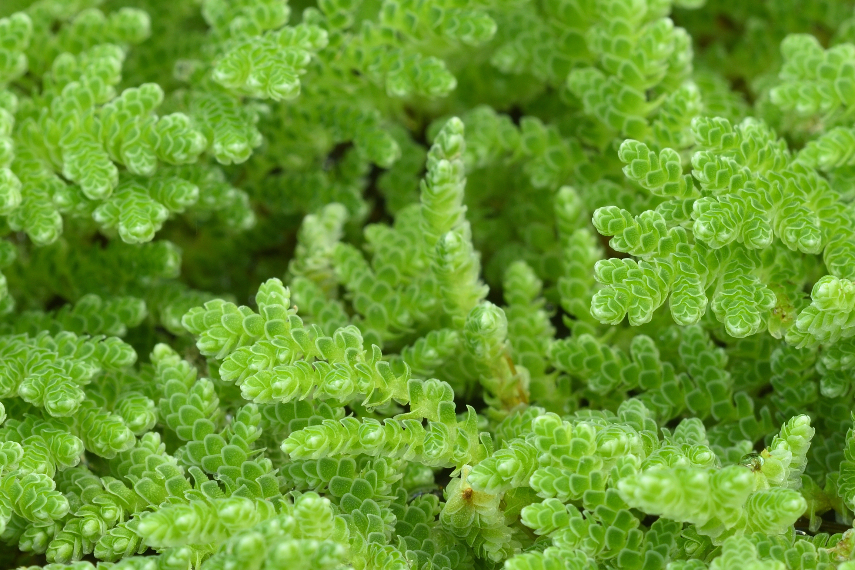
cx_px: 571
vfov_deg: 2.6
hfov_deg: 3.9
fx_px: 12397
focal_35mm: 522
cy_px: 242
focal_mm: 200
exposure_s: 1/1.5
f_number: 16
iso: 100
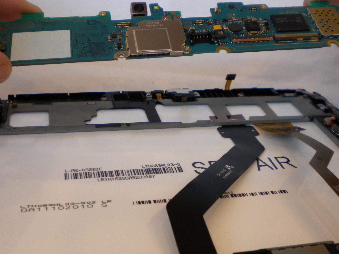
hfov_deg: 39.6
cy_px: 122
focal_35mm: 48
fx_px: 470
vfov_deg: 30.3
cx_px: 149
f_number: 3.1
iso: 216
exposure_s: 1/62
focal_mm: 6.3
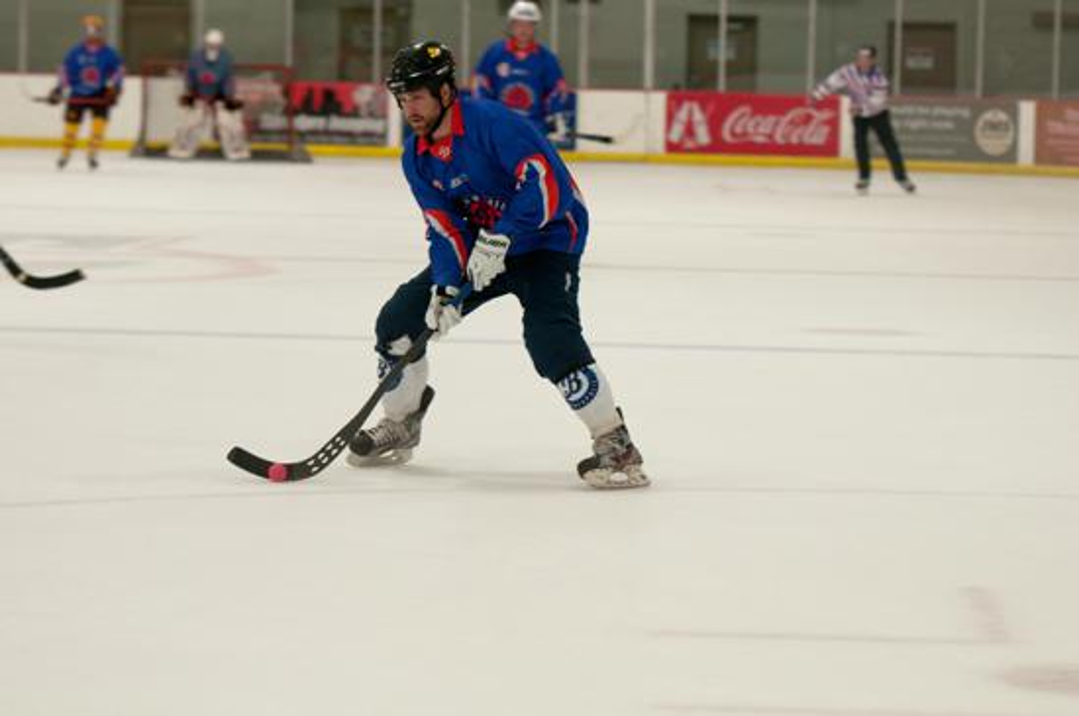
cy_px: 358
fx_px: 4489
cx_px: 540
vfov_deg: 9.1
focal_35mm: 150
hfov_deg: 13.7
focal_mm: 100
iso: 400
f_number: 3.2
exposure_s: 1/250
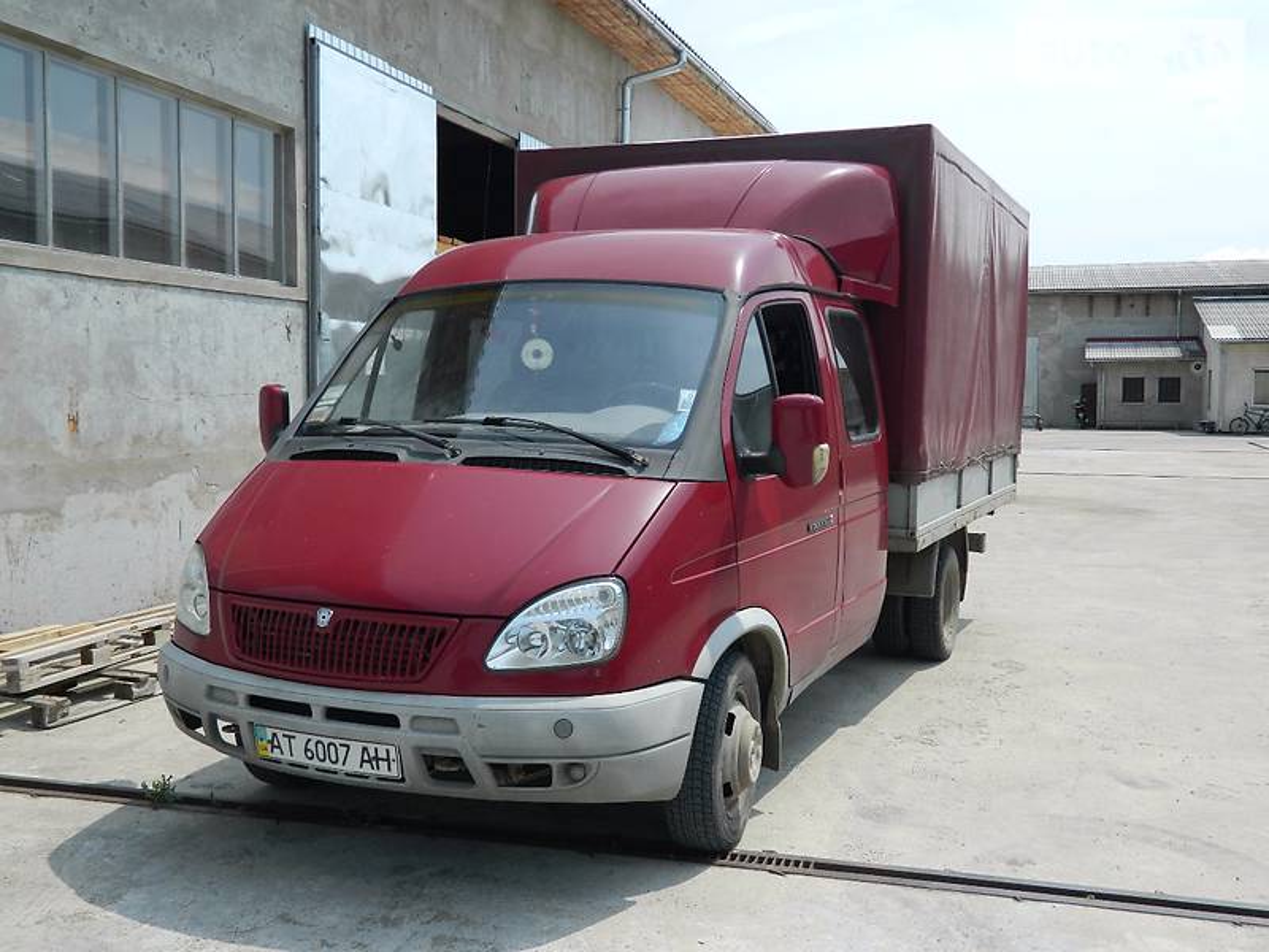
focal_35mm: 35
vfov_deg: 40.7
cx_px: 634
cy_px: 476
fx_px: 1283
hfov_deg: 52.6
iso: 80
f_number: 9.4
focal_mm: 6.2
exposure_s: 1/160
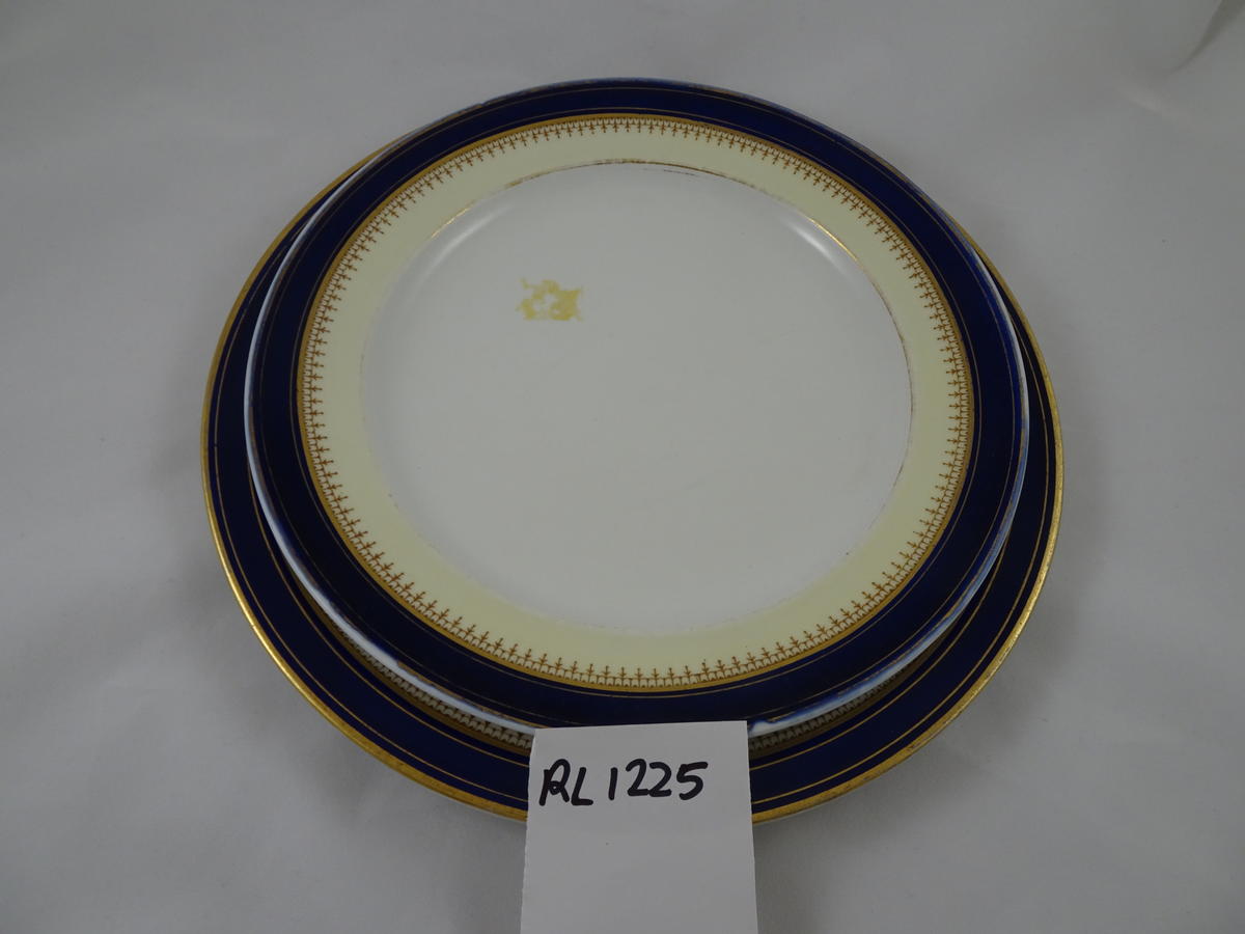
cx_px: 622
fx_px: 863
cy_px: 467
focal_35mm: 24
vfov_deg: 56.8
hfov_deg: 71.6
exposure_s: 1/30
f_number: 3.5
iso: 100
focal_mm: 4.1
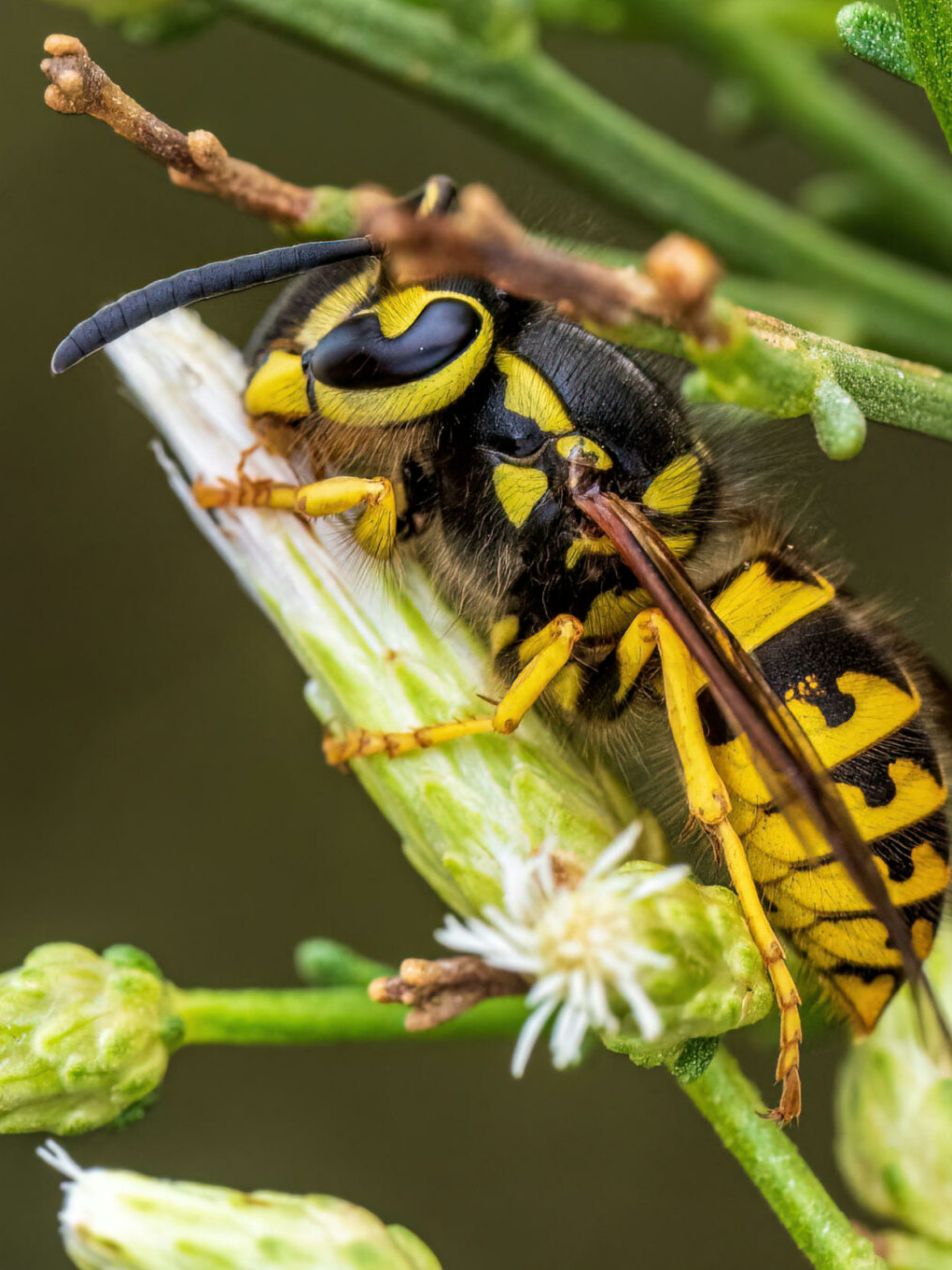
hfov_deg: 9.8
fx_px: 5574
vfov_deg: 13.0
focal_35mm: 152
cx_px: 607
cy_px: 634
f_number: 16
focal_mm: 105
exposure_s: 1/200
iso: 640
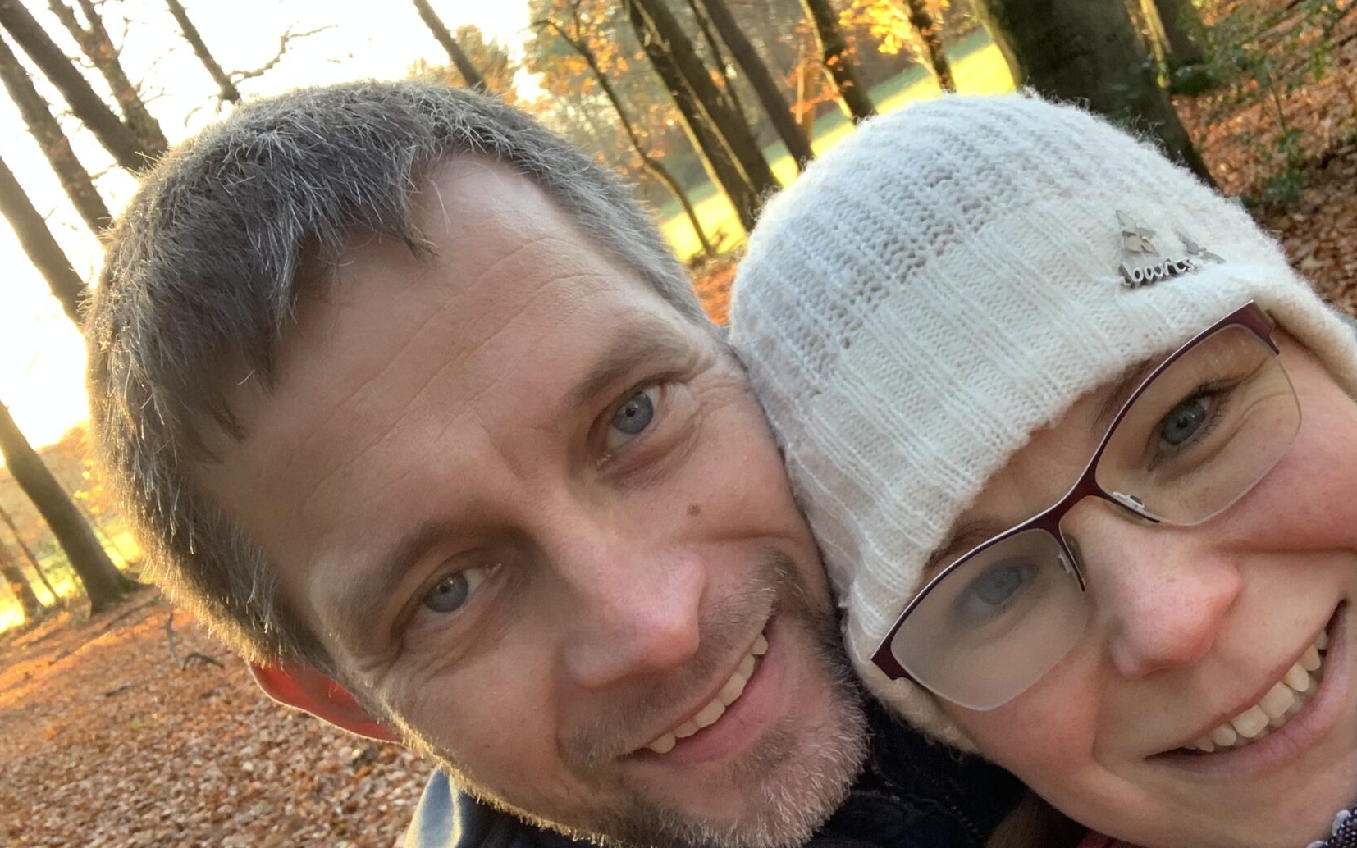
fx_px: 1553
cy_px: 557
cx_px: 805
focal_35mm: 42
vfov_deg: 30.3
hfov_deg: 47.0
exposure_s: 1/60
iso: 125
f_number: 2.2
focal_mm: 2.87
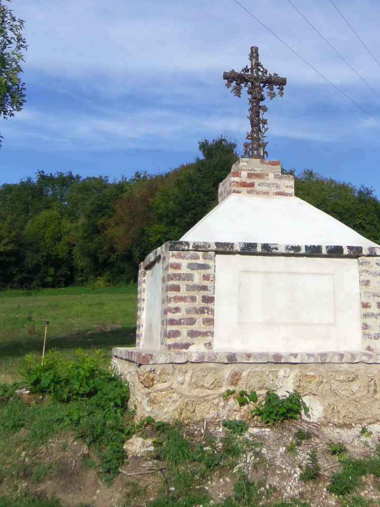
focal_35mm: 46
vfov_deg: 40.0
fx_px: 674
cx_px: 248
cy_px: 119
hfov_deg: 31.3
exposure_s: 1/60
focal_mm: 5
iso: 64
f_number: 10.8
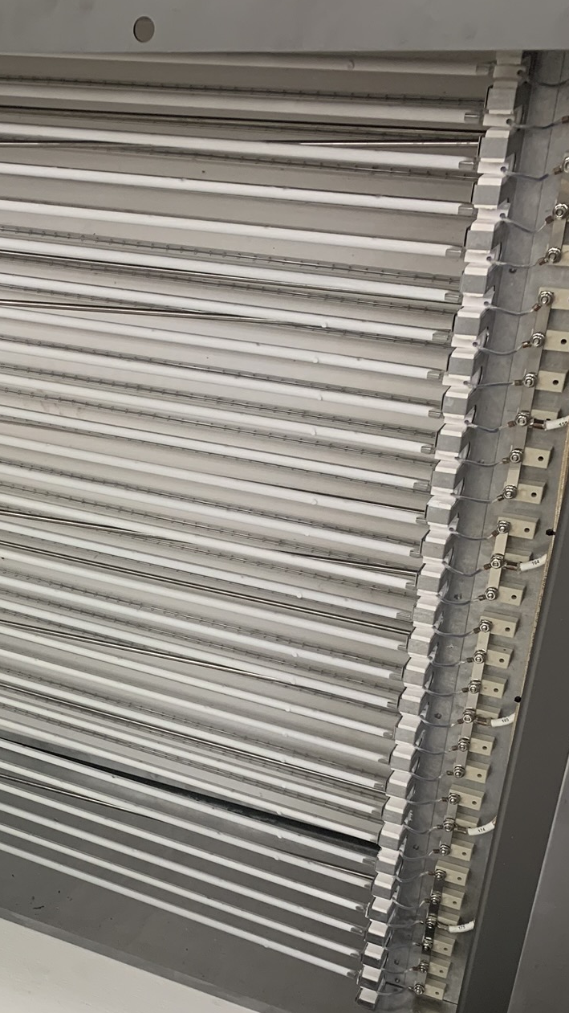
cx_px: -43
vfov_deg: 43.7
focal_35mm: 46
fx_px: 1234
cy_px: 709
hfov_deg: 24.4
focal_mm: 4.25
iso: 64
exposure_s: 1/60
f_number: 1.8
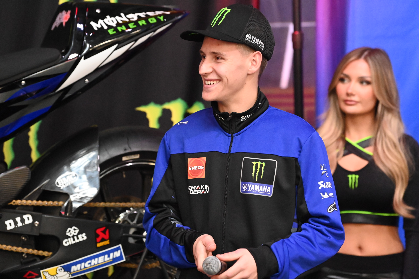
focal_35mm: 200
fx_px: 2328
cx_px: 210
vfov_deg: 6.9
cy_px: 140
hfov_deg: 10.3
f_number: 4
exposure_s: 1/250
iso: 22800
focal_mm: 200
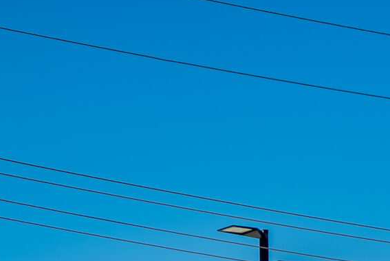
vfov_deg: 9.0
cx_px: -10
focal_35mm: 148
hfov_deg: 13.6
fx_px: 1605
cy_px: 434
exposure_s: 1/160
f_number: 9
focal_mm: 41
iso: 80
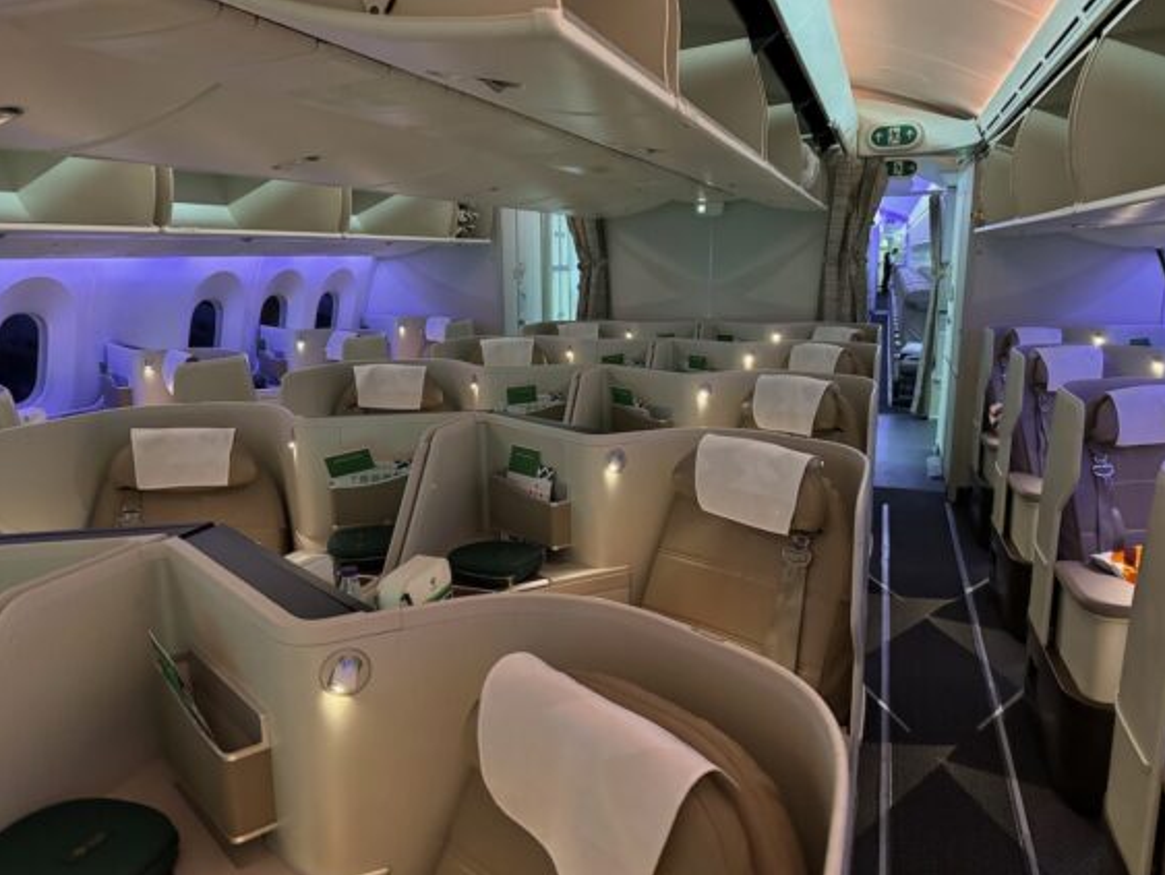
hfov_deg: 67.2
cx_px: 561
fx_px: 876
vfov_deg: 53.1
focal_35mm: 26
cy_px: 439
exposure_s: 1/35
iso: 1000
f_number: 1.78
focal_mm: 6.76
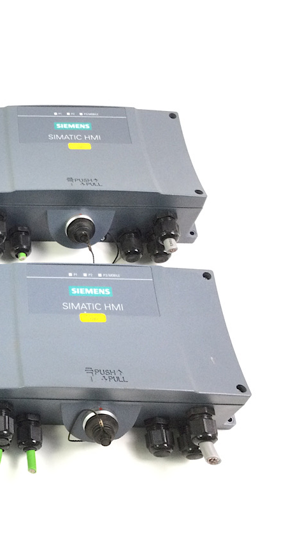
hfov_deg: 23.0
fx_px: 679
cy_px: 280
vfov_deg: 42.9
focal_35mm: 48
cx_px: -53
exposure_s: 1/33
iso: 80
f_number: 2.4
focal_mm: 3.3
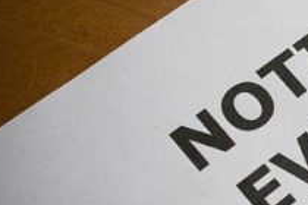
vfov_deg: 14.1
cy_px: 119
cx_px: 428
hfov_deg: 19.1
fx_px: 830
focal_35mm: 97
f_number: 8
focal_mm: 20
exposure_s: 1/60
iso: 100
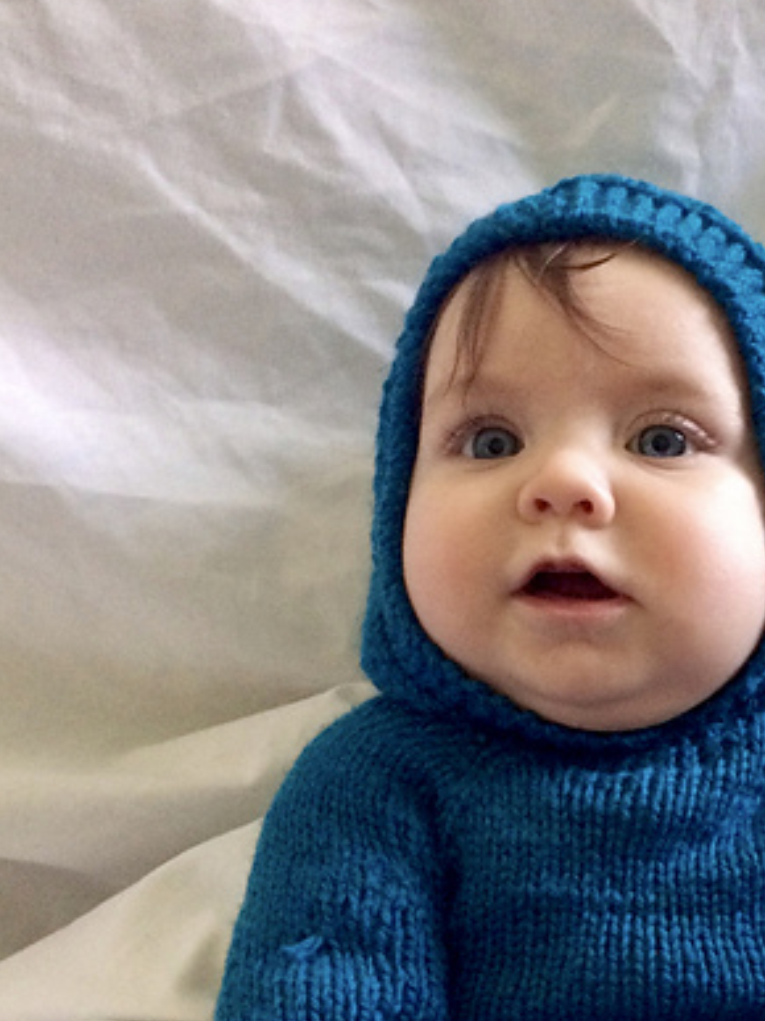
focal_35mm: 48
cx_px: 625
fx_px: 1415
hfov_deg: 29.5
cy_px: 784
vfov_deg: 38.5
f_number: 2.2
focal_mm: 4.15
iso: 320
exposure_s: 1/20
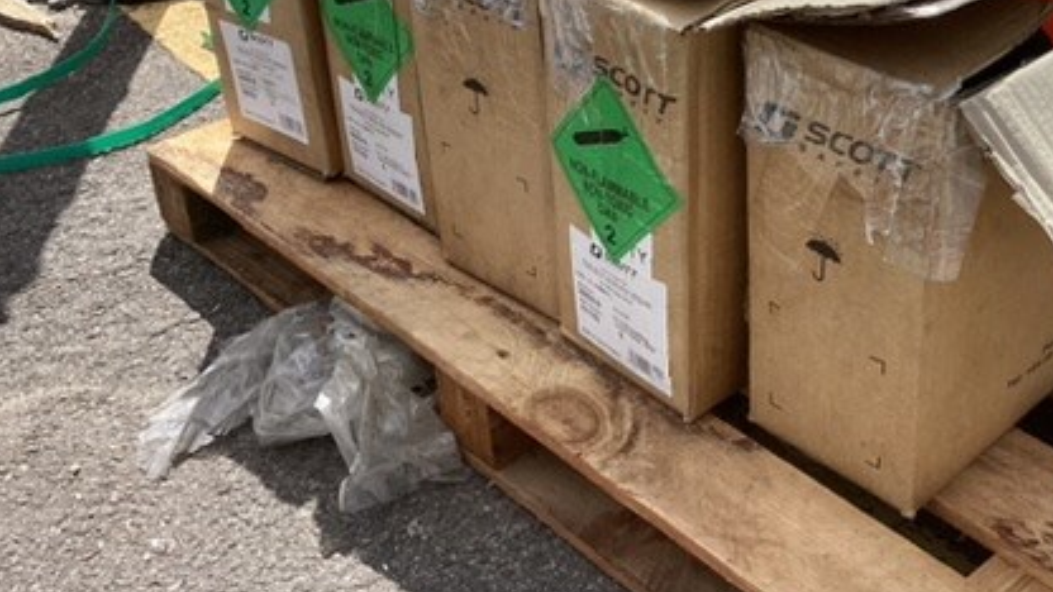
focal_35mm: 52
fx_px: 1452
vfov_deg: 22.8
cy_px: 132
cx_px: 716
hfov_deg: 39.3
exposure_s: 1/1812
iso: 25
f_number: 2.4
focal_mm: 3.3
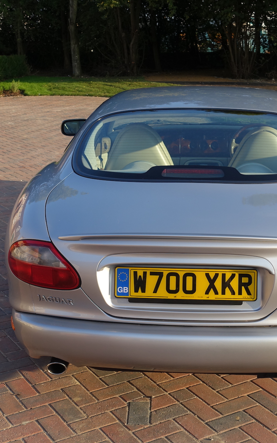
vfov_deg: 35.7
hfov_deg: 22.7
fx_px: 688
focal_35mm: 57
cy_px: 222
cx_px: 175
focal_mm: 13.72
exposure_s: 1/250
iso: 125
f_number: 4
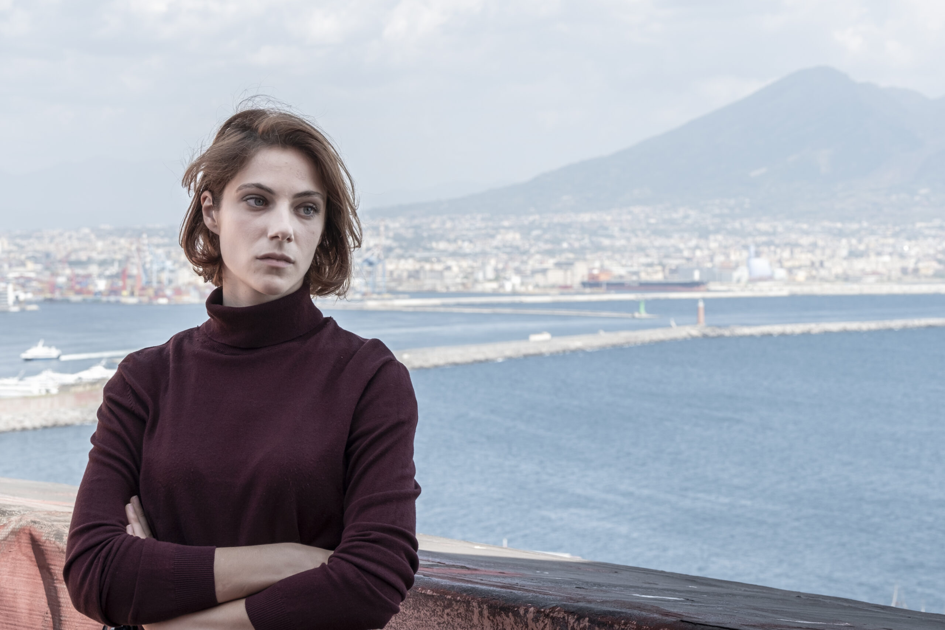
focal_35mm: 75
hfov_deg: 27.0
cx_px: 472
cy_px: 315
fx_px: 1969
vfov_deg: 18.2
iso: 200
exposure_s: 1/125
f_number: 8
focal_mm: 50
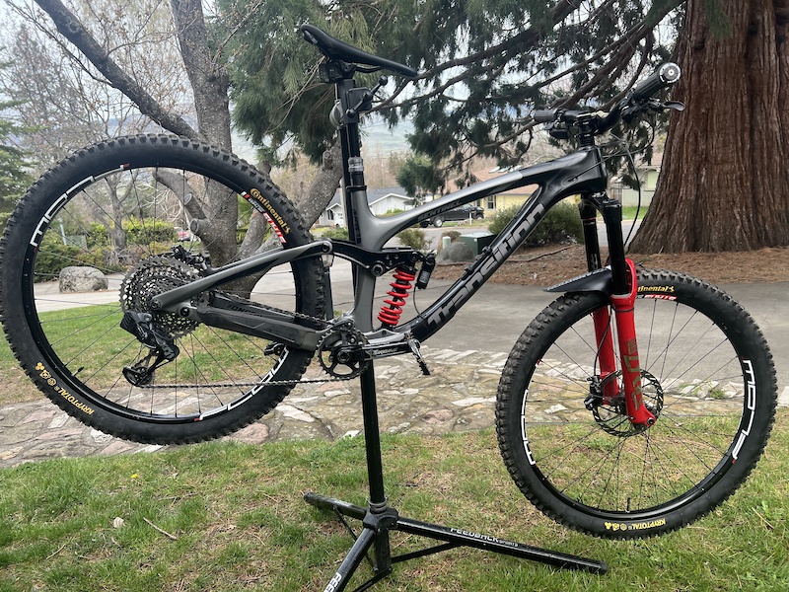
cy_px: 296
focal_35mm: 26
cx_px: 394
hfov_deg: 67.3
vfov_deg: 53.1
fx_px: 593
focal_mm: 5.7
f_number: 1.5
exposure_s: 1/614
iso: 50
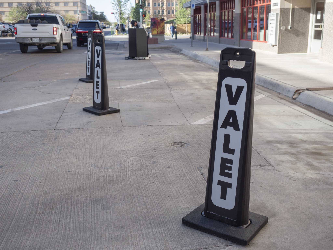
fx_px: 366
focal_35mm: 38
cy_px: 125
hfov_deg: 49.0
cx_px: 166
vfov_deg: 37.7
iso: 200
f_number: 4
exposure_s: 1/640
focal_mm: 19
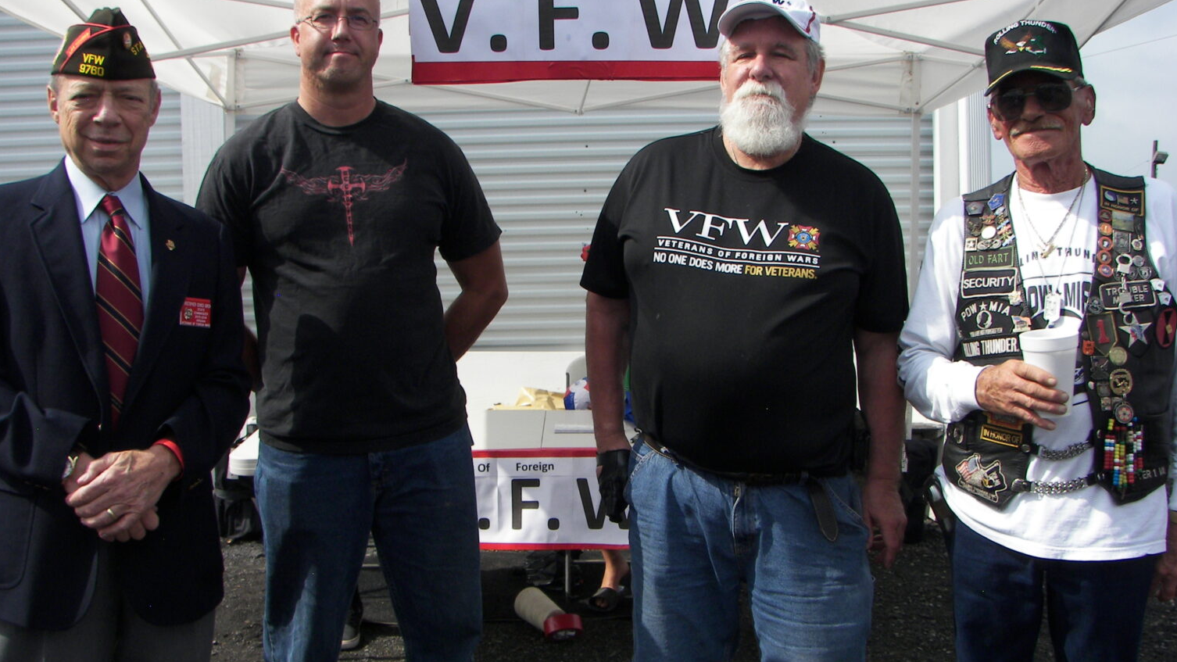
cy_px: 327
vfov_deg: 29.7
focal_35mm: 40
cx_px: 584
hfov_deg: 50.5
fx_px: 1248
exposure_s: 1/800
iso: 64
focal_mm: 6
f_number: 4
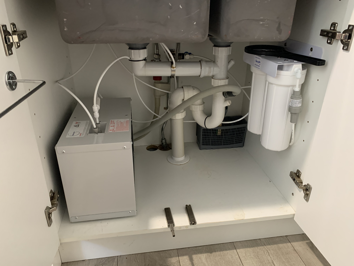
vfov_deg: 53.1
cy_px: 133
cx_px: 177
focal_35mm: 26
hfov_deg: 67.3
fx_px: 266
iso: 320
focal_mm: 4.25
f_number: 1.8
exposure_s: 1/50
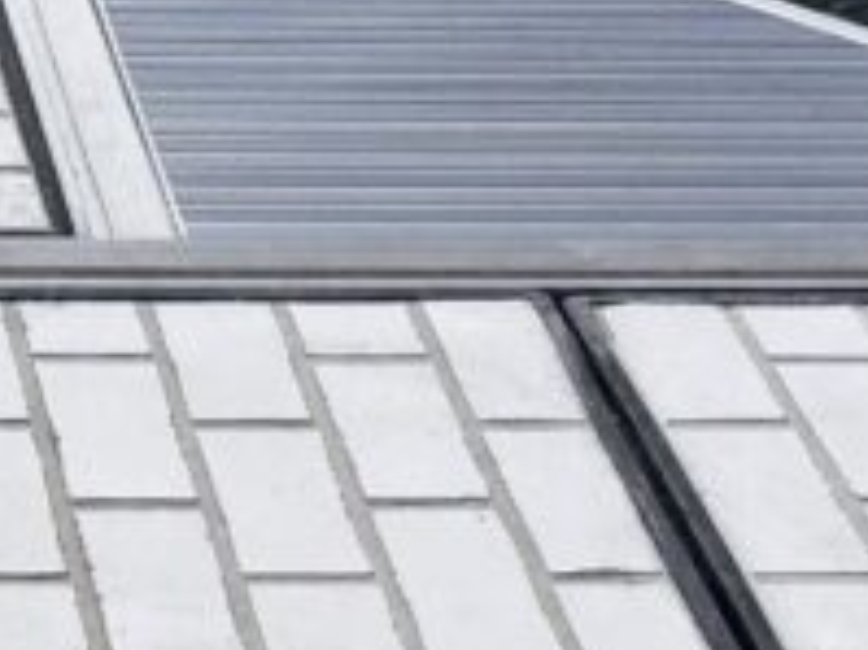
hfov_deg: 12.9
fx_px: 3609
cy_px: -506
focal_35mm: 144
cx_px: -462
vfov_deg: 9.8
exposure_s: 1/5348
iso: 25
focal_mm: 3.99
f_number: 1.8
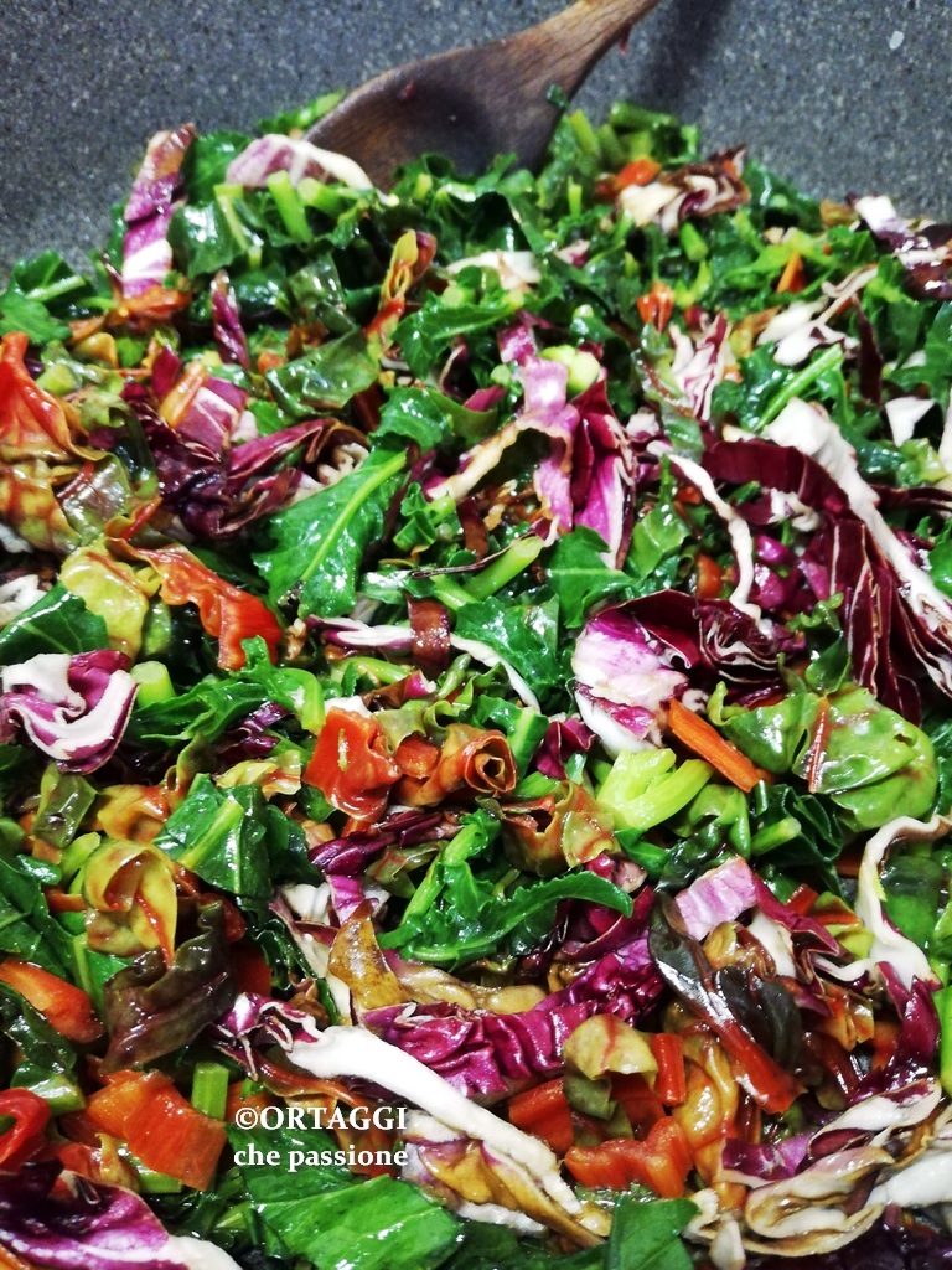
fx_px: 953
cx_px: 476
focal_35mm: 26
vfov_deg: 67.3
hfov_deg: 53.1
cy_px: 635
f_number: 2.2
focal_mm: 3.81
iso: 800
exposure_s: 1/16.7
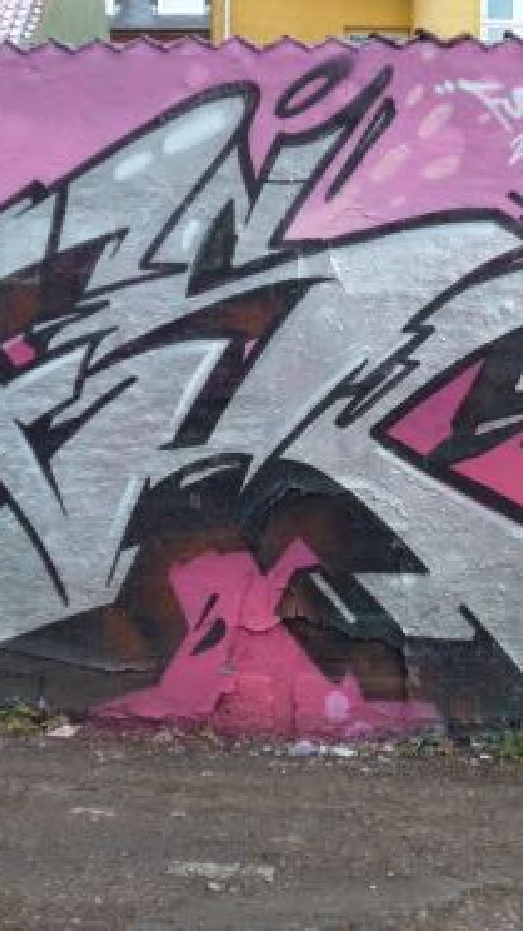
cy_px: 464
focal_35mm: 60
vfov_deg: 34.9
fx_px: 1481
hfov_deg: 20.0
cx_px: 310
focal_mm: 8.4
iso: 80
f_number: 2.6
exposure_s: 1/100
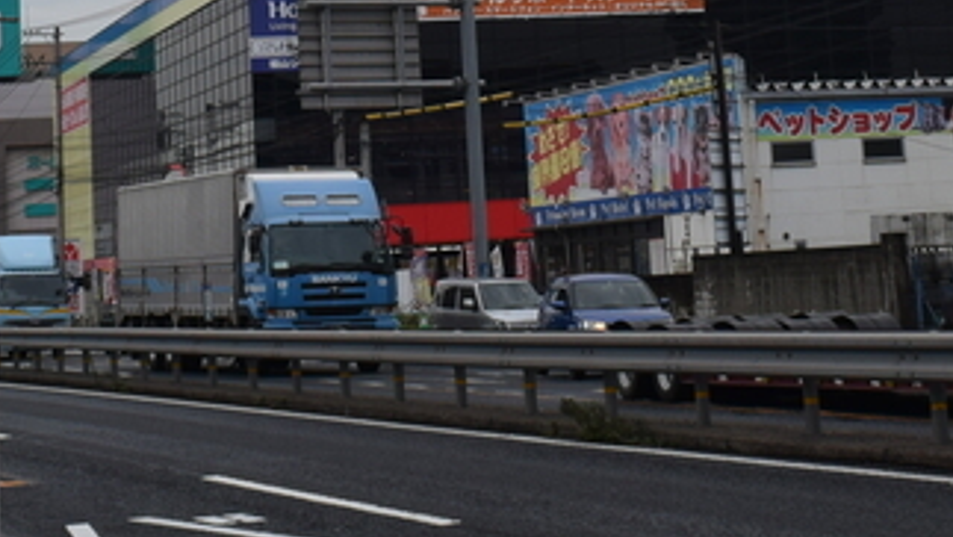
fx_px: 2654
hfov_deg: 20.3
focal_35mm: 105
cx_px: 404
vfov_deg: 11.0
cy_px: -313
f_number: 9
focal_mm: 18
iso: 200
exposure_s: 1/320
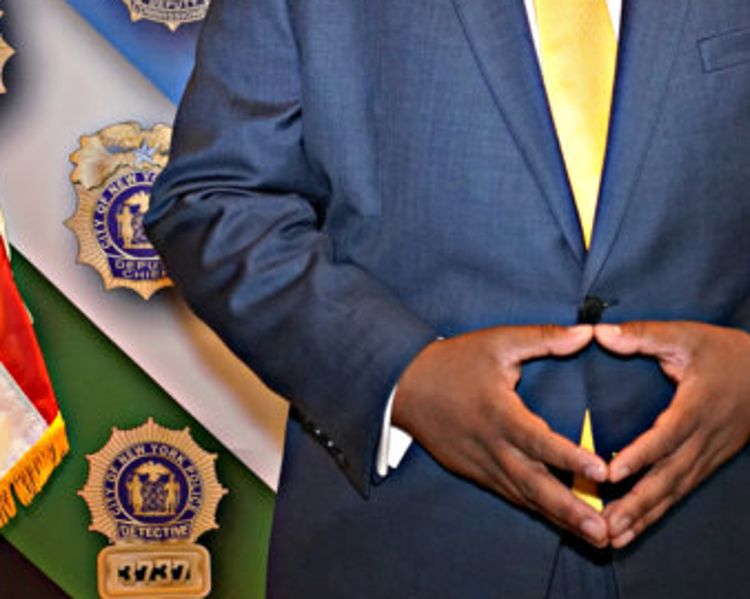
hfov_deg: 30.9
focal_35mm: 60
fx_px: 1331
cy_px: -22
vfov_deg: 24.1
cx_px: 564
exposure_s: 1/160
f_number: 4
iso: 4000
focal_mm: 24
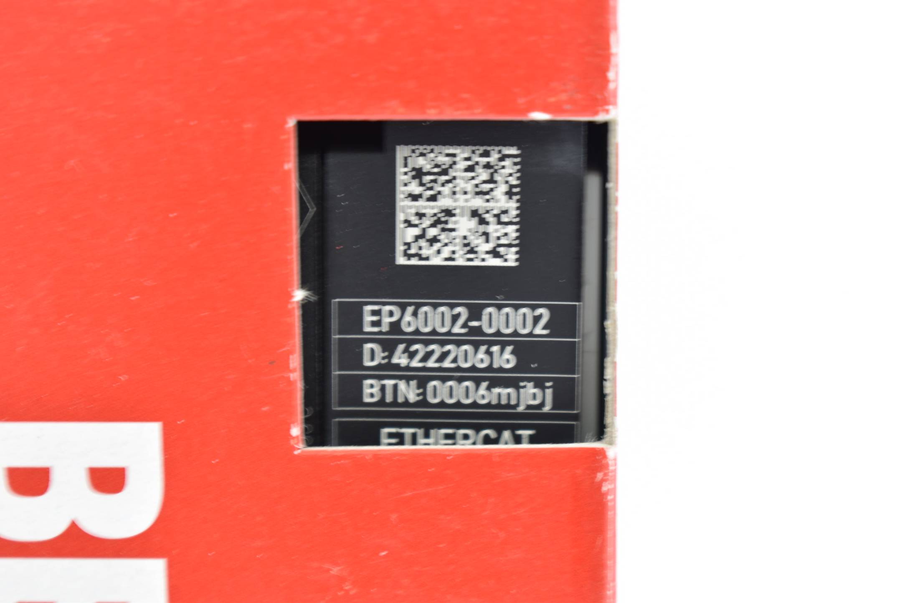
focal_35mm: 82
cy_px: 302
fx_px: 2069
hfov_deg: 24.6
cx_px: 451
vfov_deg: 16.6
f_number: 5.6
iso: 100
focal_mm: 55
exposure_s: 1/8
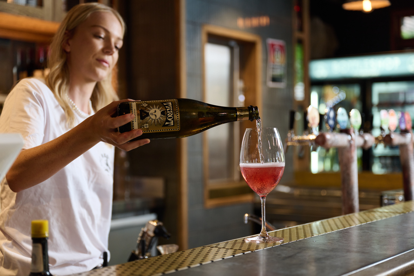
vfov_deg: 23.8
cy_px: 138
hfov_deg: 35.1
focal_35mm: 57
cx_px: 207
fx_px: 655
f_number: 2.8
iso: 400
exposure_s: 1/125
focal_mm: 57
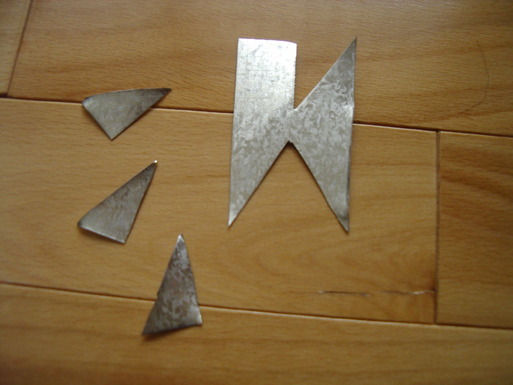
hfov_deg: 49.0
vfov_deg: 37.7
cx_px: 256
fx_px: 563
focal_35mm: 38
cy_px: 192
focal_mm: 5.8
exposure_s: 1/60
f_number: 2.6
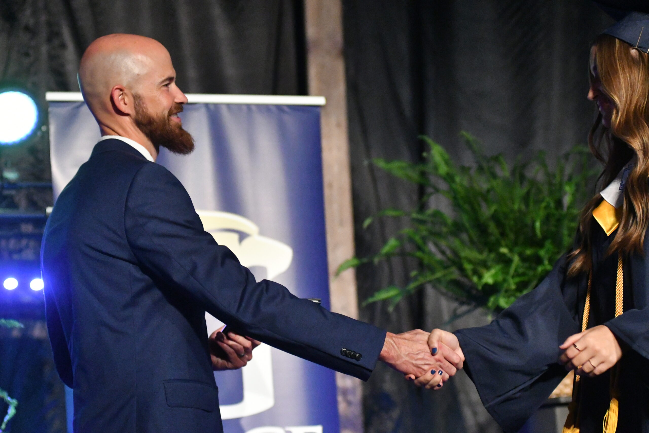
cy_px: 216
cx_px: 324
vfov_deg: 11.4
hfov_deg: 17.1
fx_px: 2163
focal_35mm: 120
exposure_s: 1/640
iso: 11400
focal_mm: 80
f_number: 2.8
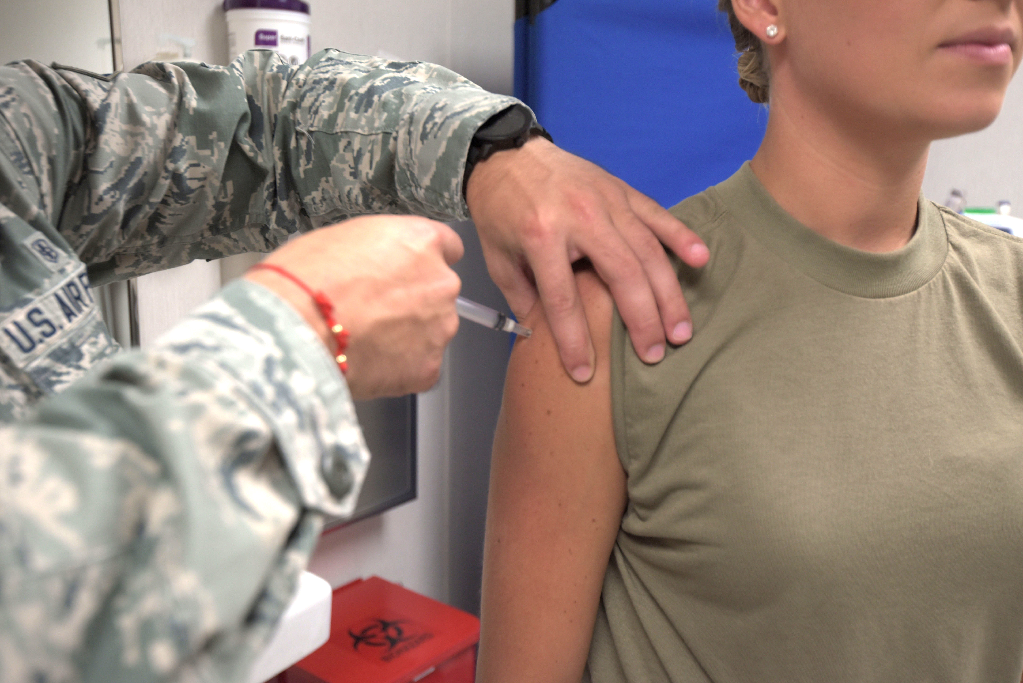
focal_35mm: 35
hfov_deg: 54.4
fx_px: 995
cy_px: 342
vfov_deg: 37.9
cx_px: 512
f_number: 5
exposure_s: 1/100
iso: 800
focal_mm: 35
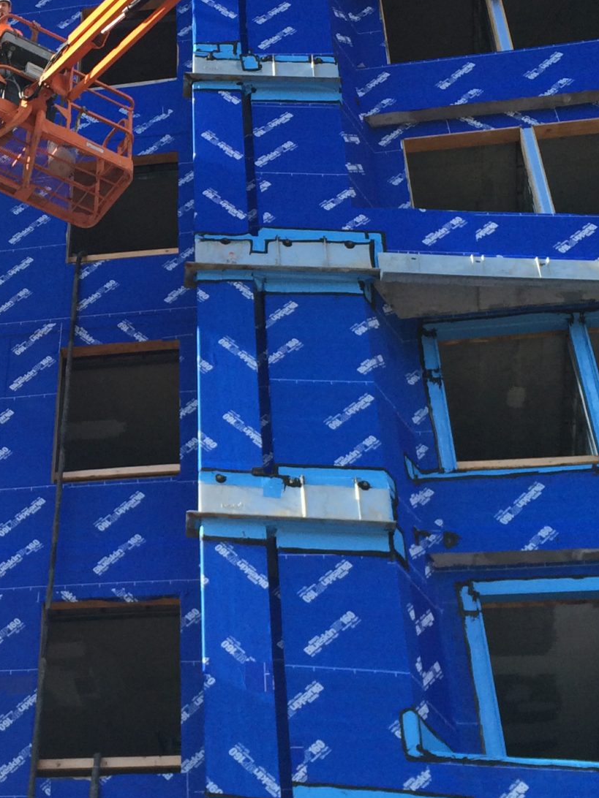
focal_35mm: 68
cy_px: 281
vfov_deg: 28.4
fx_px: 1569
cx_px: -29
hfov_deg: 20.8
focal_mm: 4.15
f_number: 2.2
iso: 32
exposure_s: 1/789
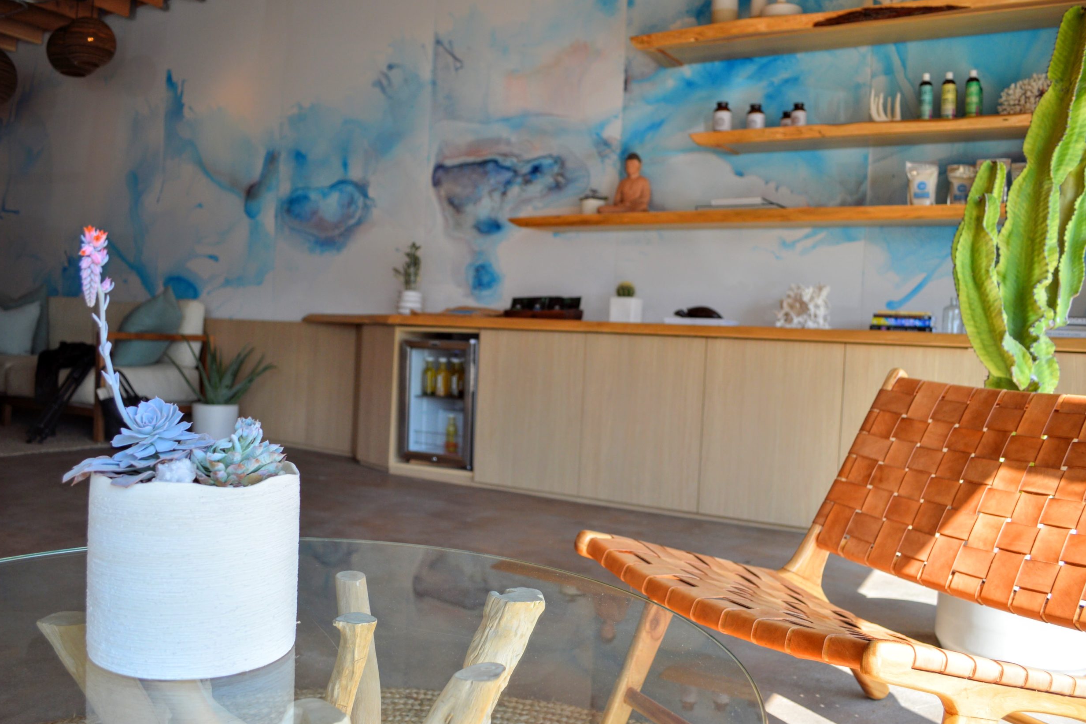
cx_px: 539
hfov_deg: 65.5
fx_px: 845
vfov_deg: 46.4
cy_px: 360
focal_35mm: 28
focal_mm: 18
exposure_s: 1/500
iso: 200
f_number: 3.5
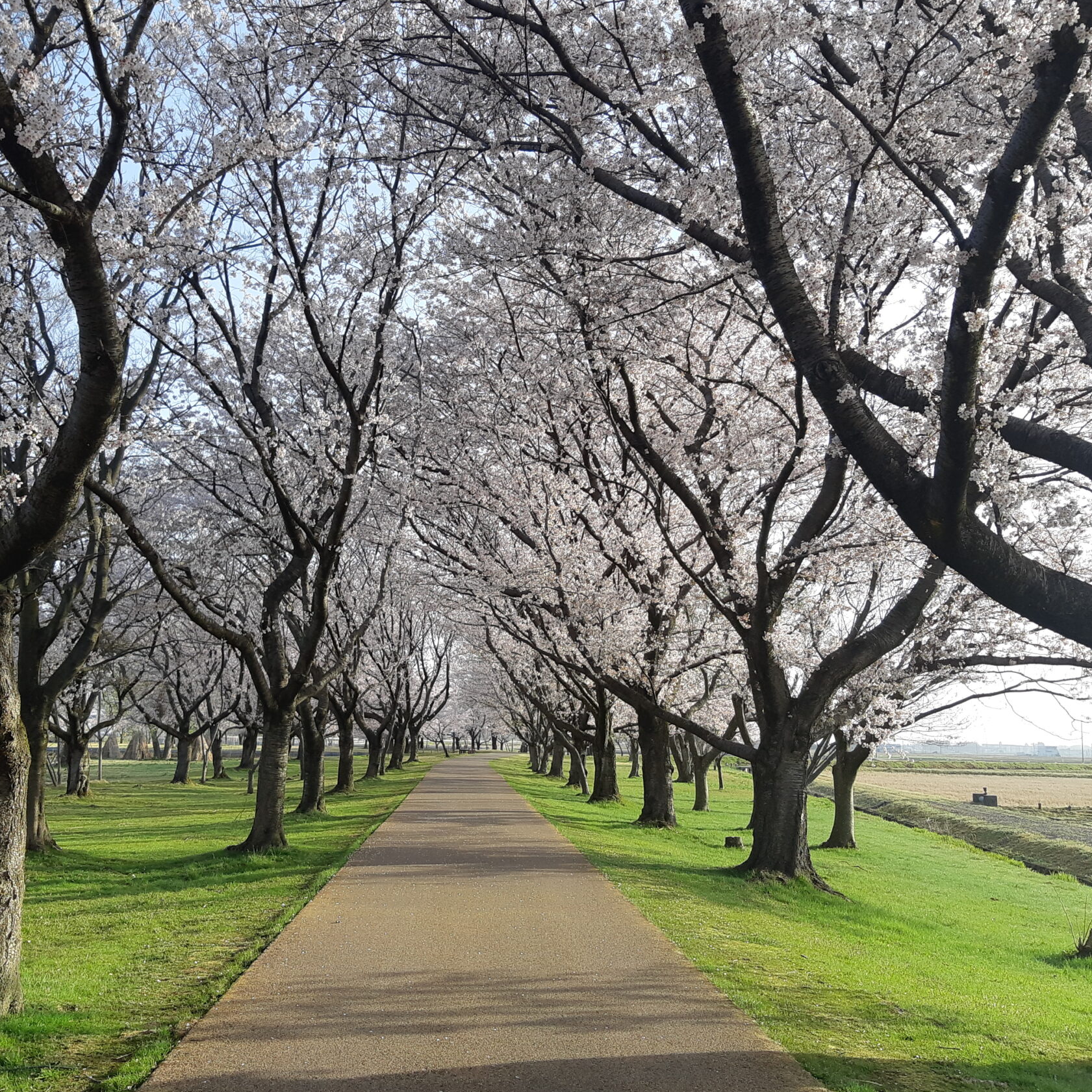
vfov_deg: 47.2
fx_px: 1249
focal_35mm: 35
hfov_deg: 47.1
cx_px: 468
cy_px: 554
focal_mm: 3.93
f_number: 1.7
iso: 40
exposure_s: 1/737
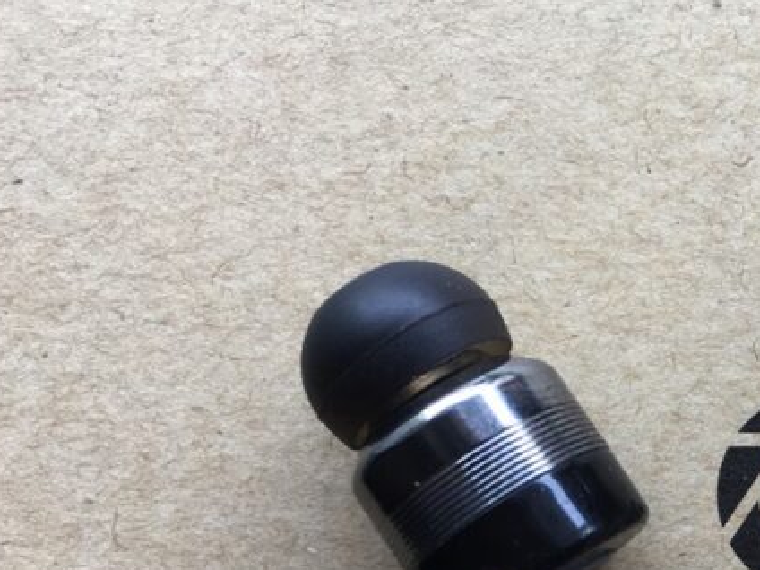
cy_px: 536
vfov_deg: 20.5
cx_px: 837
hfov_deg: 25.7
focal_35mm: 70
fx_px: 1537
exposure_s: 1/60
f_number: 2.2
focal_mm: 4.15
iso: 32
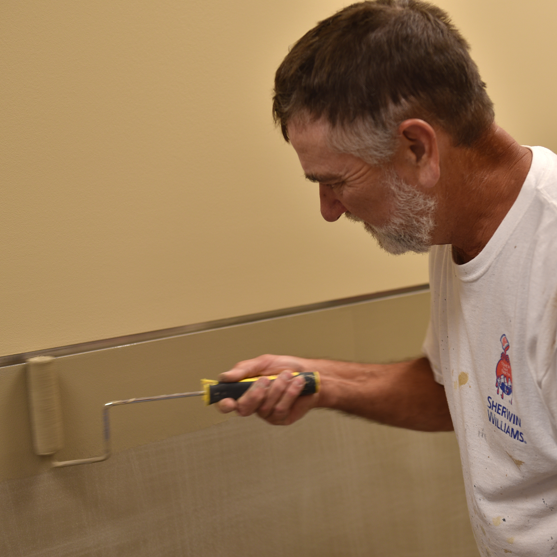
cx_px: 325
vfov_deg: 26.9
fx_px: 1165
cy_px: 278
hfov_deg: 26.8
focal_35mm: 64
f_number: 3.2
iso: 250
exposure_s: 1/50
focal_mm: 50
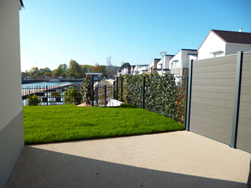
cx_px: 126
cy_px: 94
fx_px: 174
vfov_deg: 56.8
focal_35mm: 24
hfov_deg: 71.6
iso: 100
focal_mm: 4.3
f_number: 2.5
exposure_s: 1/1000
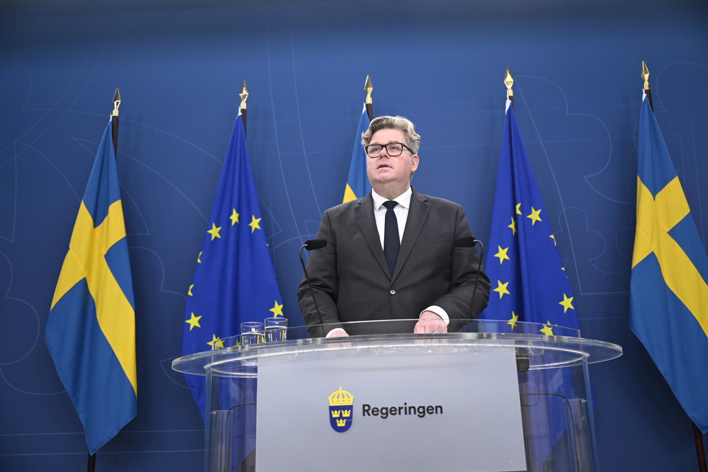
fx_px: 688
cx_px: 354
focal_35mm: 35
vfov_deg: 37.9
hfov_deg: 54.4
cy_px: 236
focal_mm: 35
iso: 640
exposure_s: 1/200
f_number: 2.8
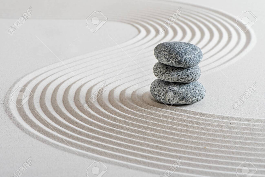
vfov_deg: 13.0
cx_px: 132
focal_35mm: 105
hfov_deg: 19.5
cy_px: 88
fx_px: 773
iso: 100
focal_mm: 105
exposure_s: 1/125
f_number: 11
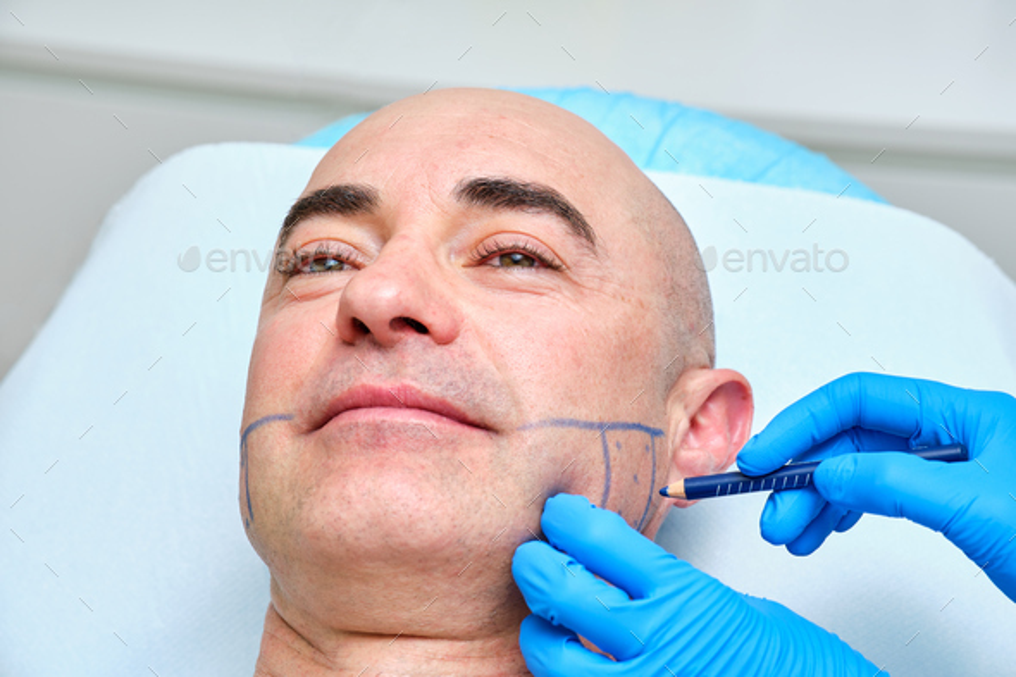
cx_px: 508
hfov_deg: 24.5
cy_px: 338
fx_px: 2342
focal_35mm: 83
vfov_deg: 16.4
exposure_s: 1/160
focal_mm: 55
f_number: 5.6
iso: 160
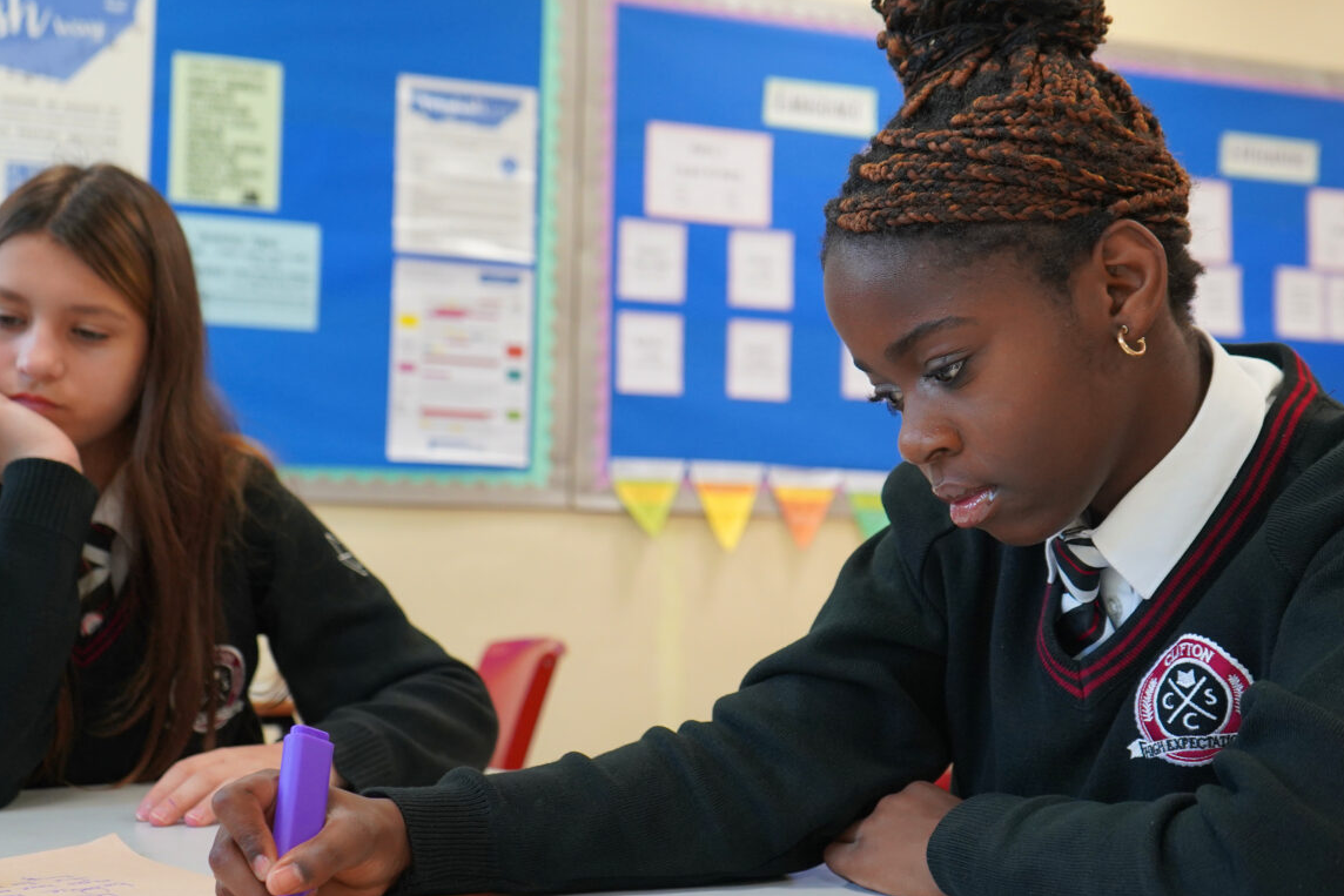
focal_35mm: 51
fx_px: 1904
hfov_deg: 38.8
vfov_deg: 26.5
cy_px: 419
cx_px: 760
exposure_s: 1/160
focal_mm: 38
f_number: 4
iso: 1600
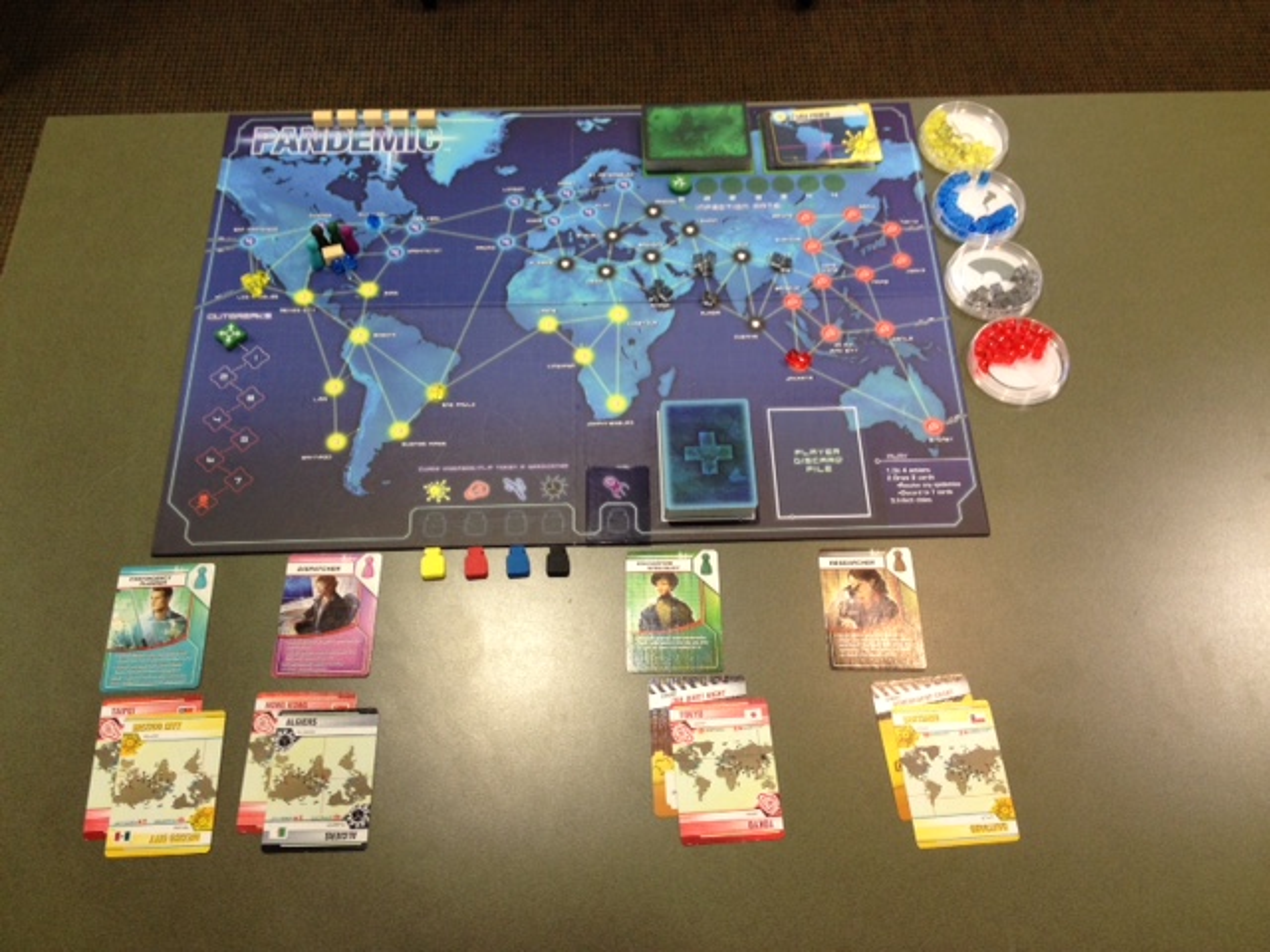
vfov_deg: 40.7
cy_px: 476
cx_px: 635
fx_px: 1284
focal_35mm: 35
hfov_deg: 52.6
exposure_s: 1/20
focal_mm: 4.28
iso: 64
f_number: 2.4
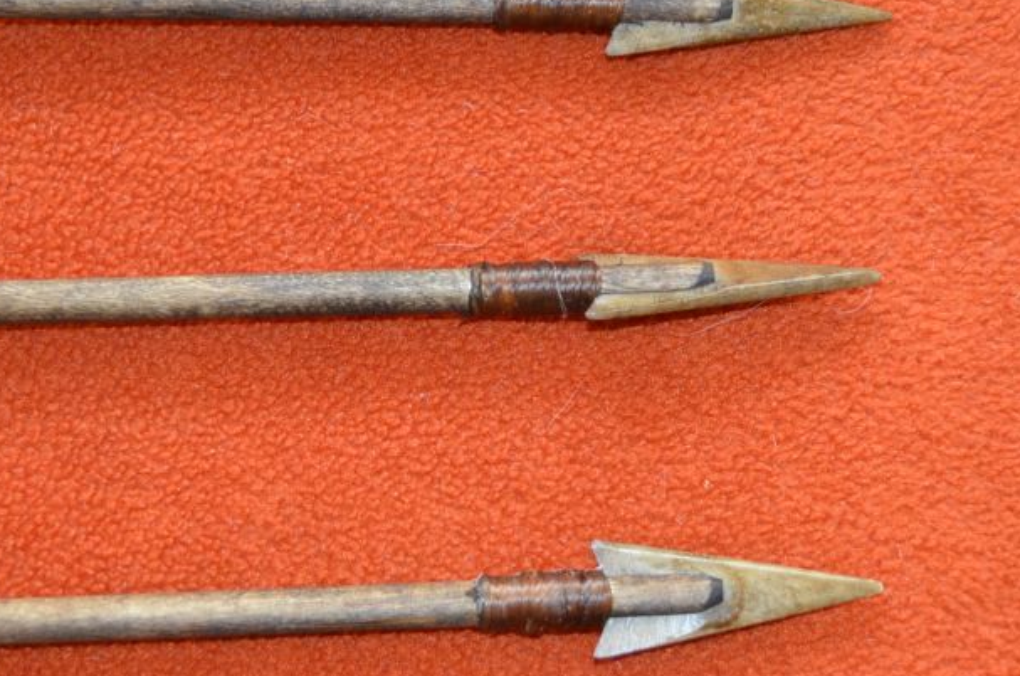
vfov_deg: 18.6
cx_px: 528
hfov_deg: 27.8
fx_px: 2064
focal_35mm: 73
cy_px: 297
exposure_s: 1/60
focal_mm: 24
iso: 1600
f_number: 4
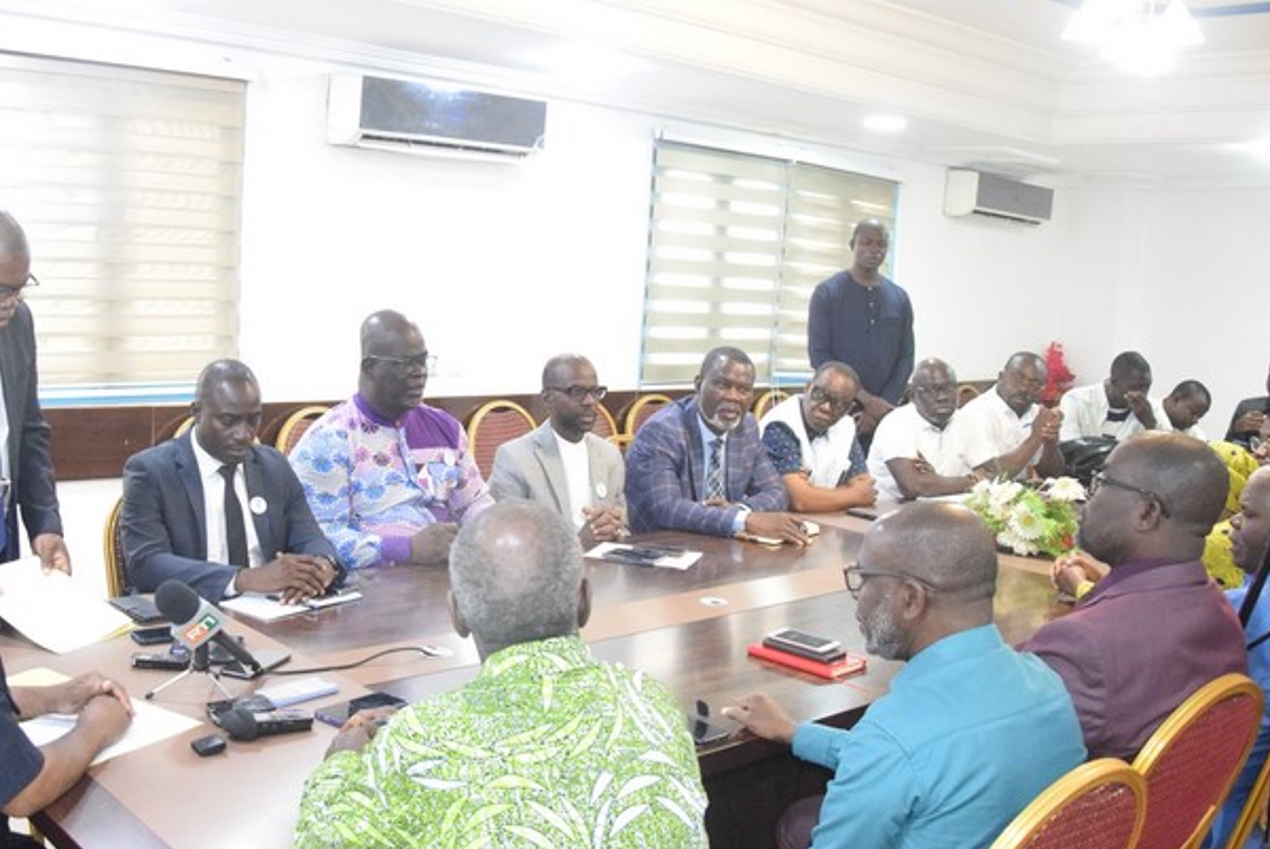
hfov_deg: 52.7
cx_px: 508
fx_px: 1271
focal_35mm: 36
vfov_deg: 36.9
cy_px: 411
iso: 6400
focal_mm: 18
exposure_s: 1/160
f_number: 4.5
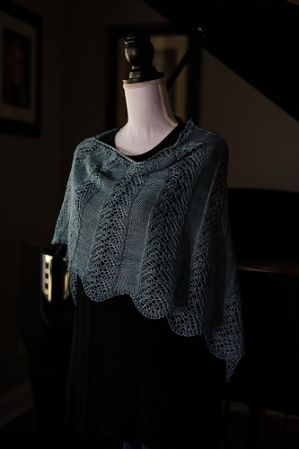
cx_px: 150
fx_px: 686
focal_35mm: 55
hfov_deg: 24.6
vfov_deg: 36.3
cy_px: 224
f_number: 2.8
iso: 50
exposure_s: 1/8
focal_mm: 55
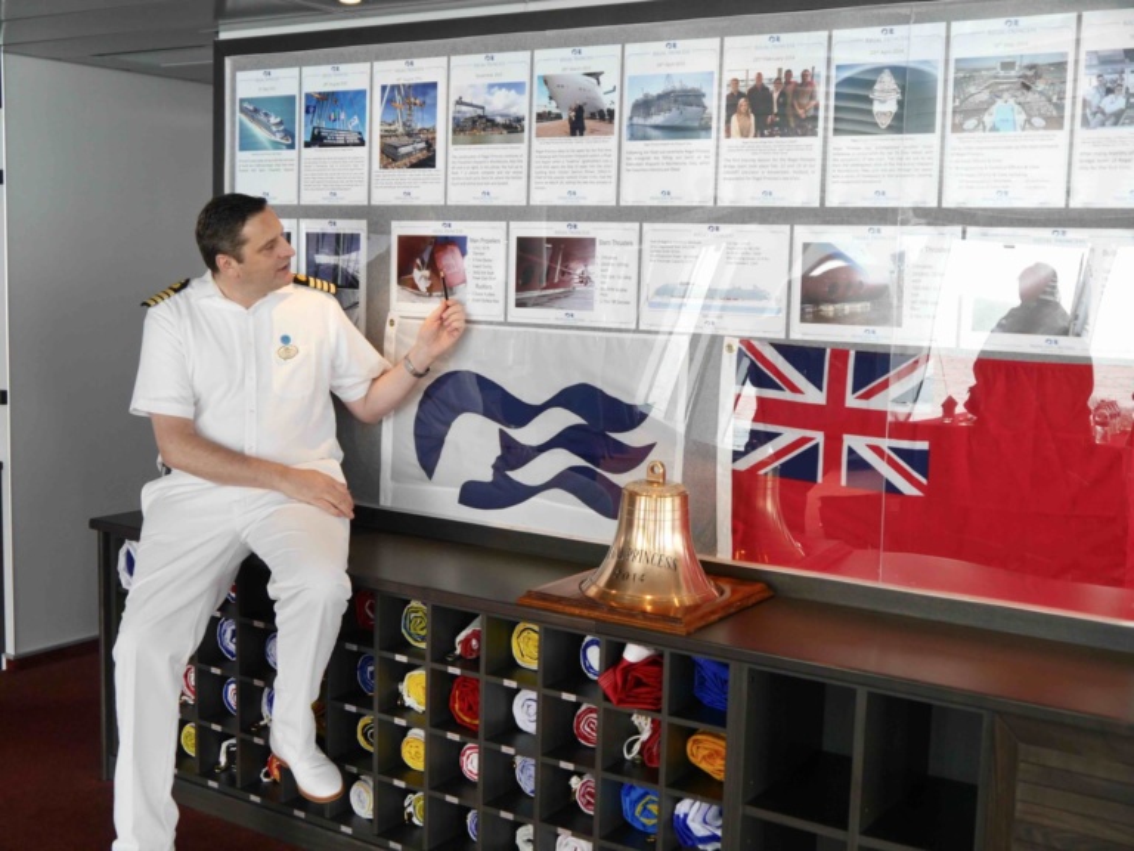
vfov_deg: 32.9
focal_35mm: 44
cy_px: 426
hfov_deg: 42.9
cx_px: 567
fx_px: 1441
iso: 250
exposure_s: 1/60
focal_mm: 22
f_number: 4.4
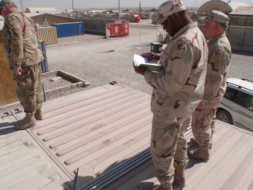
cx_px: 126
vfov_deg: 49.7
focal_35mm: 28
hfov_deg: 63.4
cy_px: 95
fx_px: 205
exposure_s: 1/500
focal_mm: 5
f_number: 5
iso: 64
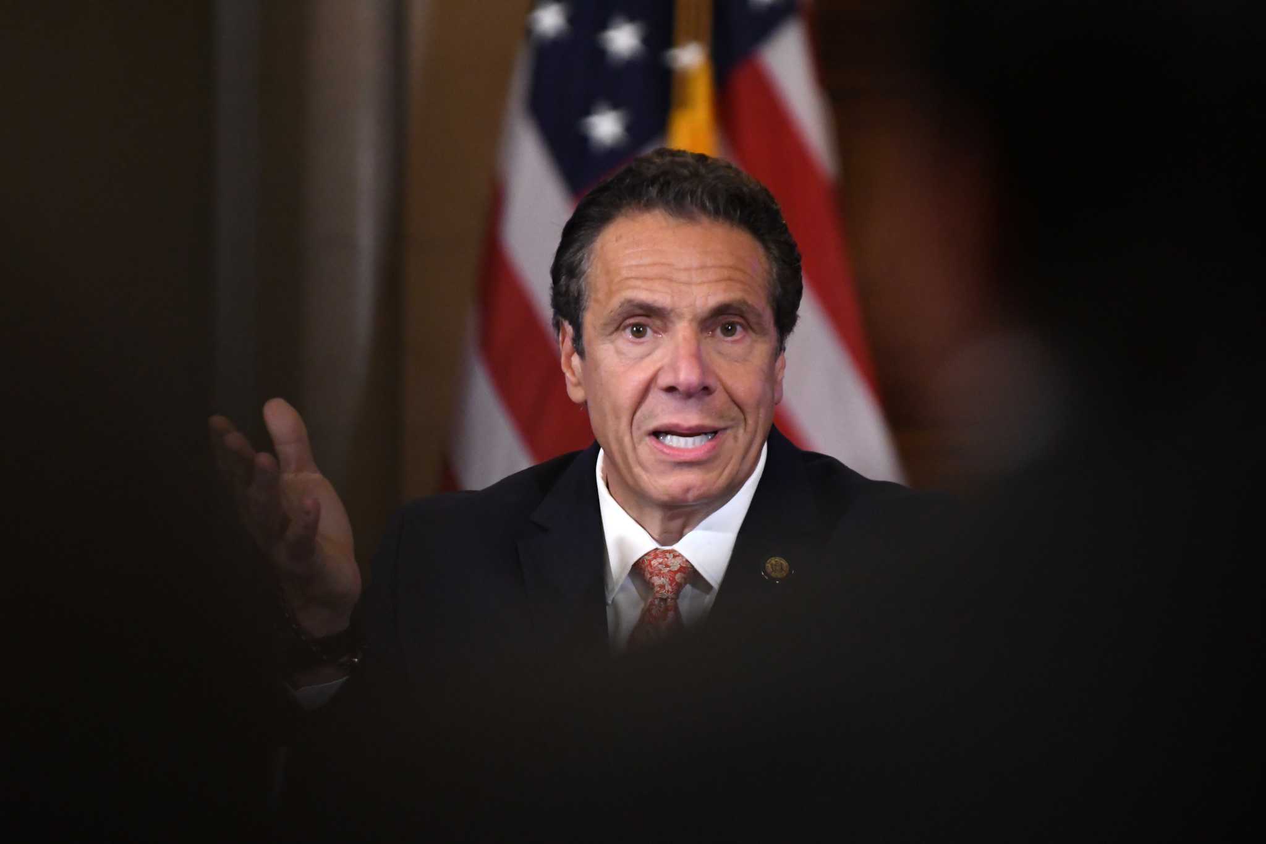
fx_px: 10548
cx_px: 633
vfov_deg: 4.6
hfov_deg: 6.9
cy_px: 422
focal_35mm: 300
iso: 4000
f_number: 2.8
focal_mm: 200
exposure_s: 1/320
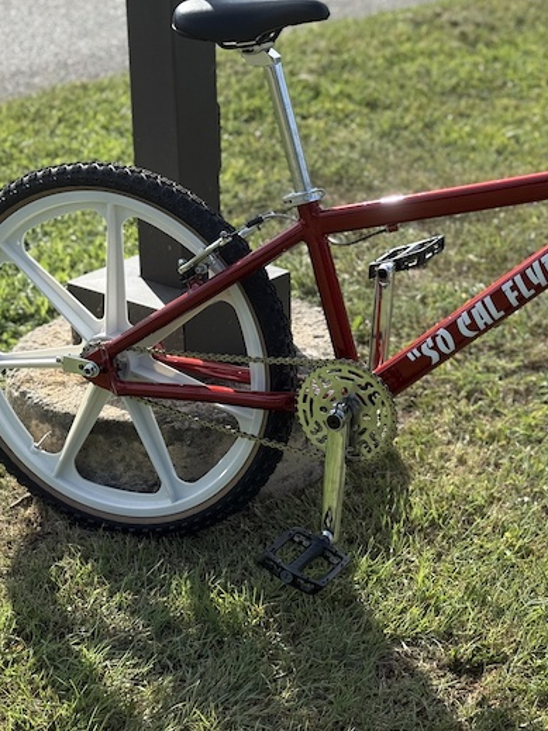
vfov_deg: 26.3
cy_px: 310
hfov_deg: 19.6
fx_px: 1563
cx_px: 473
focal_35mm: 74
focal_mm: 6.76
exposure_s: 1/2415
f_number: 1.78
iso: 64
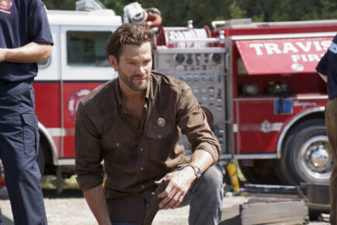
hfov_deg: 11.4
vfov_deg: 7.6
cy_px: 112
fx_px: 1684
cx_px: 168
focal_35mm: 180
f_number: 11
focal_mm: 180
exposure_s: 1/800
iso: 2000
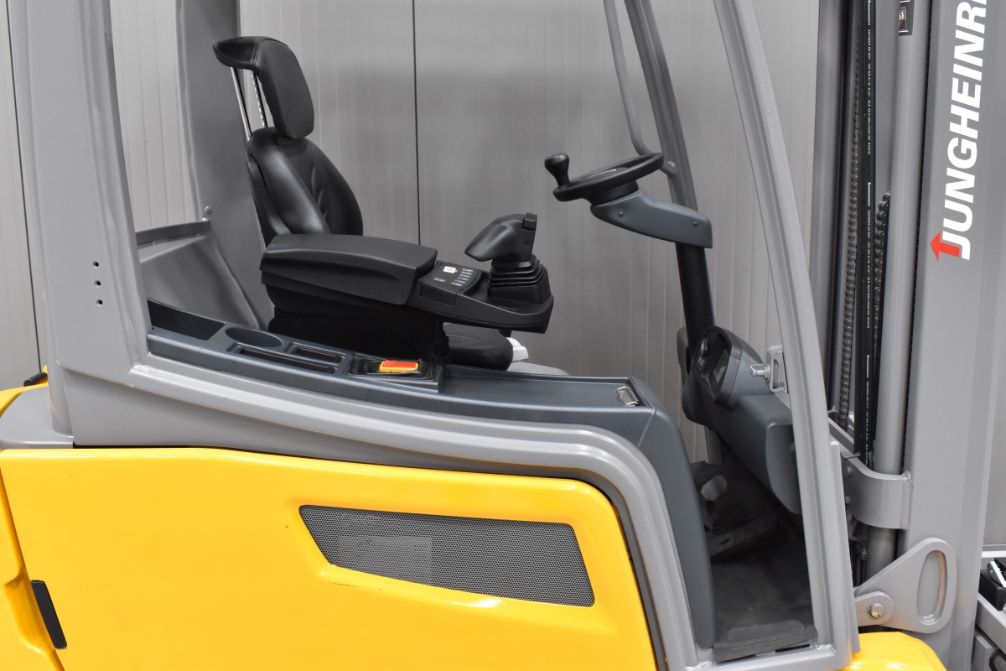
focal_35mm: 38
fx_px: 1048
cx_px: 503
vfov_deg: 35.5
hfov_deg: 51.3
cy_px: 336
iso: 1600
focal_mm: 25
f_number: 8
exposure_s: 1/20
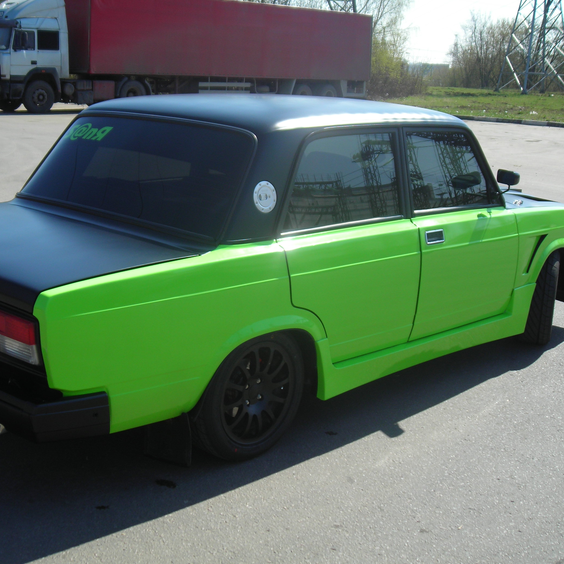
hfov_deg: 34.6
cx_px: 227
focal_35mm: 49
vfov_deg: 34.7
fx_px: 903
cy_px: 279
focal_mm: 6.8
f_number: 3.3
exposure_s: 1/412
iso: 50
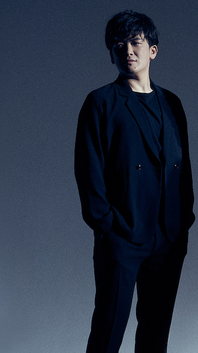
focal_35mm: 135
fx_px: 1260
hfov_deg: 8.4
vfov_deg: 15.8
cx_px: 423
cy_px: 54
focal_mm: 50
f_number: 8
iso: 100
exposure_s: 1/200
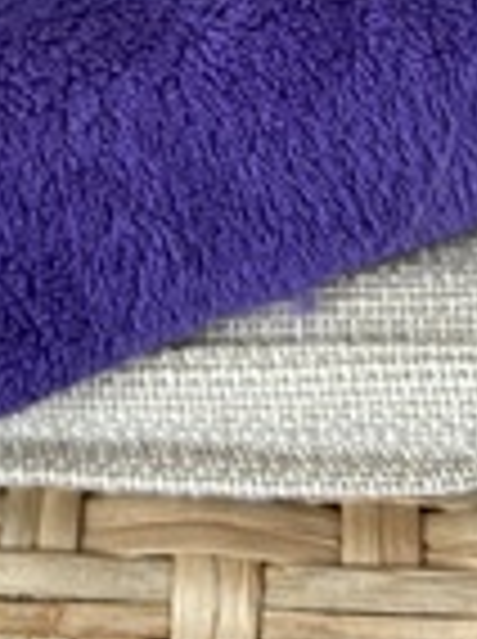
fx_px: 2027
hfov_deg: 13.2
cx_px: 4
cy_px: -495
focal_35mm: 110
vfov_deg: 15.5
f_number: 1.5
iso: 64
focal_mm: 5.7
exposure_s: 1/50
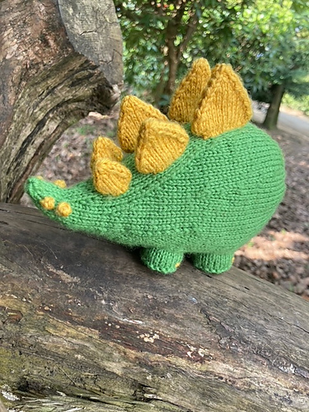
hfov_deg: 49.7
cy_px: 206
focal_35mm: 28
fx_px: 333
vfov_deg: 63.4
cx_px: 154
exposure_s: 1/121
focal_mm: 3.99
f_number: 1.8
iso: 80
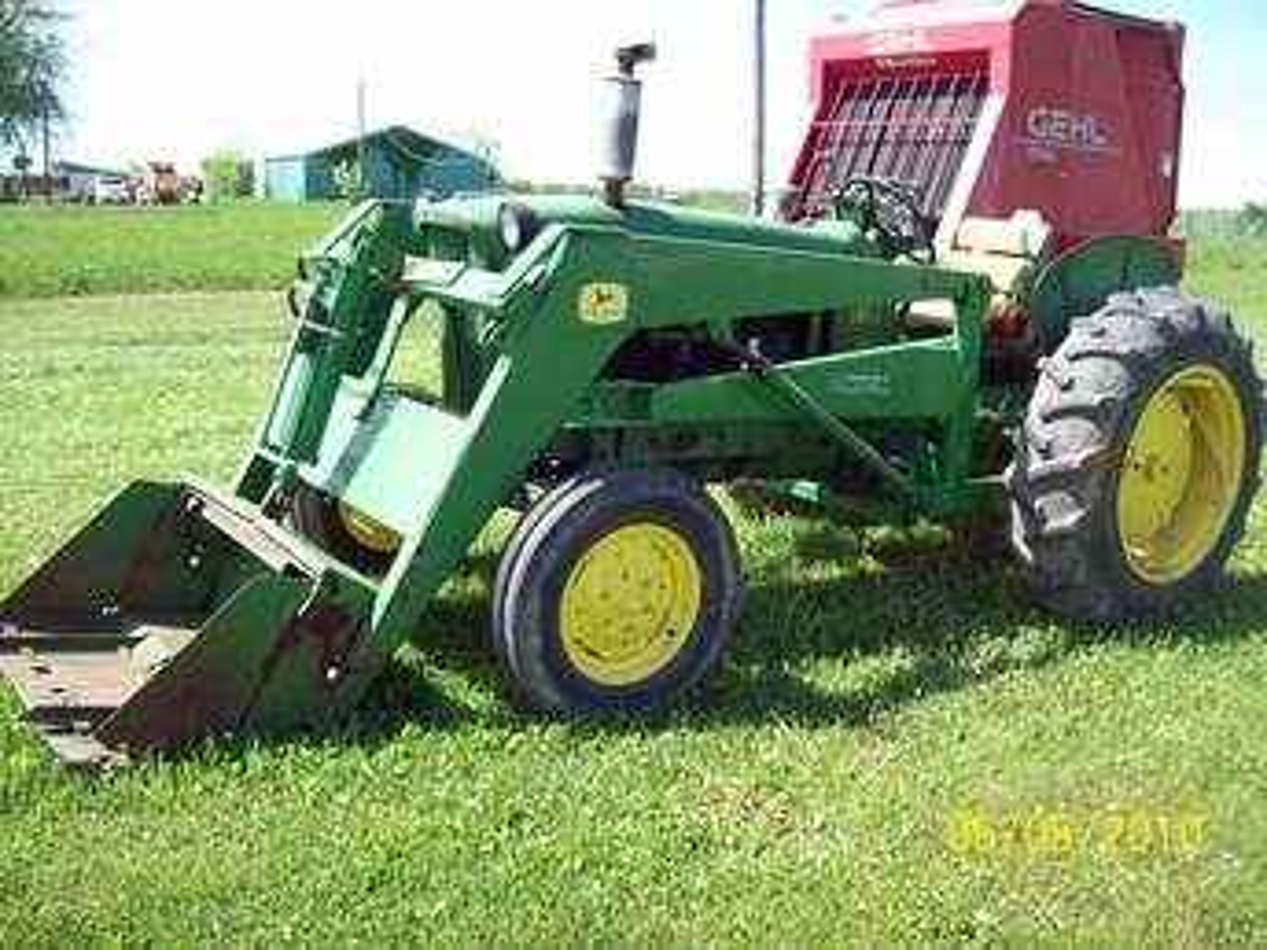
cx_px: 634
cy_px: 475
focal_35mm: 36
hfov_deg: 51.4
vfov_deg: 39.7
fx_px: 1318
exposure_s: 1/481
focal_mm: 6
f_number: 2.7
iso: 80
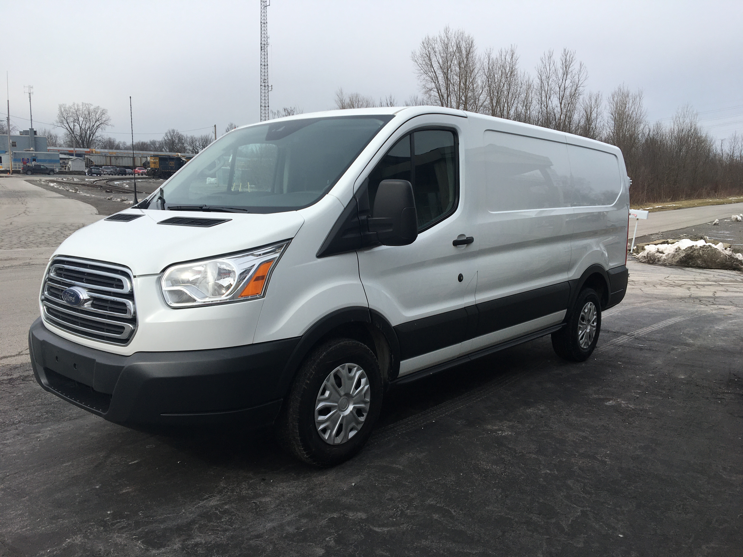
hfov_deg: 61.7
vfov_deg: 48.2
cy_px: 278
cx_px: 372
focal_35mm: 29
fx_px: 622
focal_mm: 4.15
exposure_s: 1/1570
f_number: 2.2
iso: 25
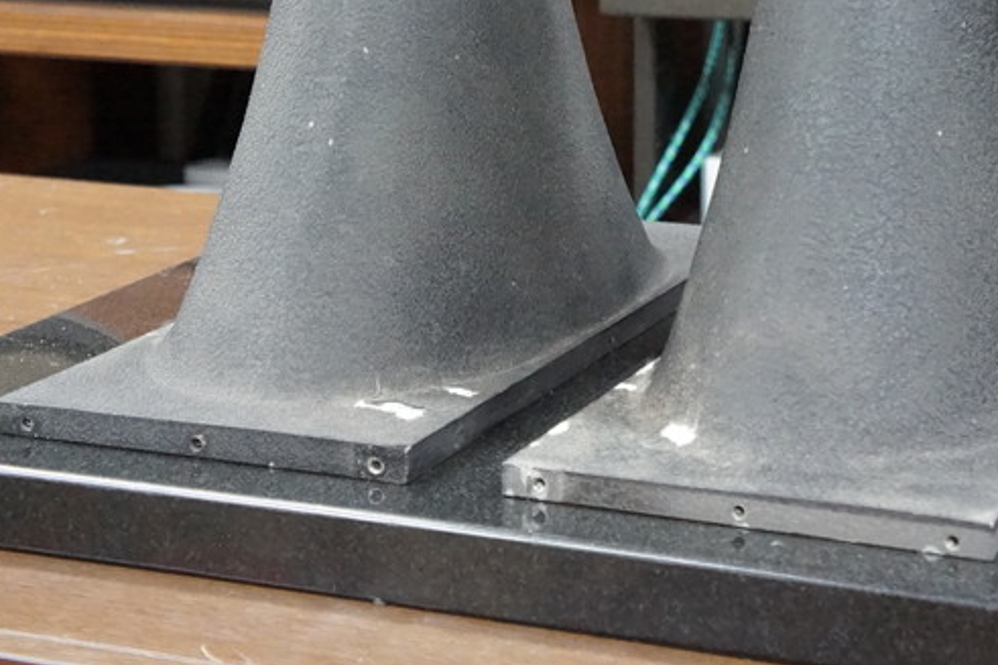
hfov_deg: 23.0
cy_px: 69
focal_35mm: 88
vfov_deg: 15.3
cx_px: 673
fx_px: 2439
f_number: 5
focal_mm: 32
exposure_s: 1/60
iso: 6400
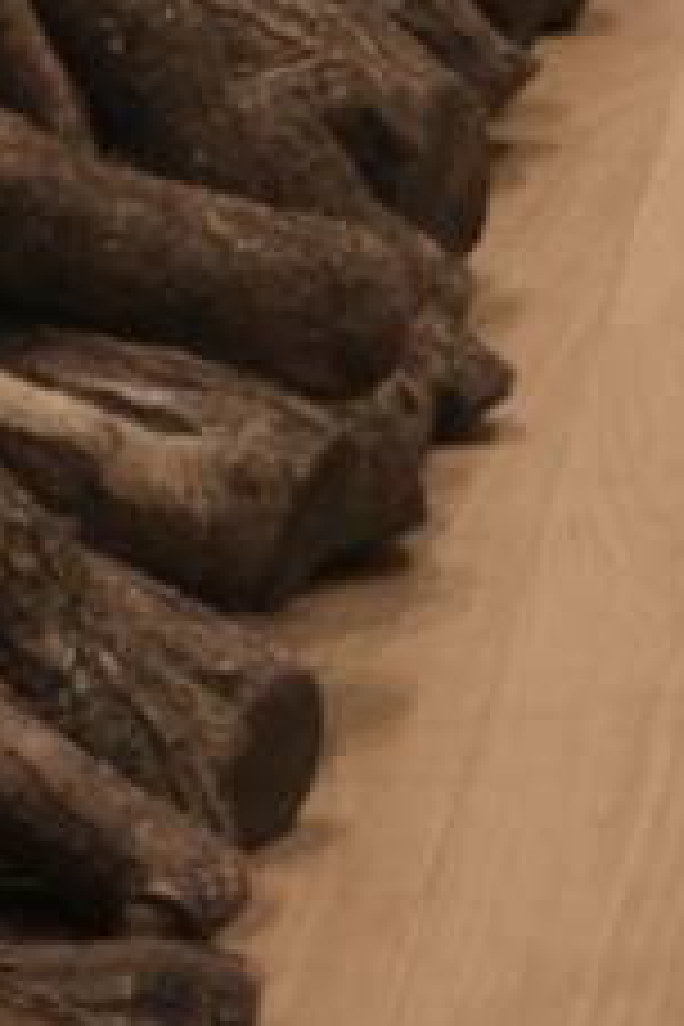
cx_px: 1498
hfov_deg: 3.5
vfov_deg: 5.0
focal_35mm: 390
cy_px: -1980
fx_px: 11114
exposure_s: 6
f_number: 20
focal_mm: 58
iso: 100
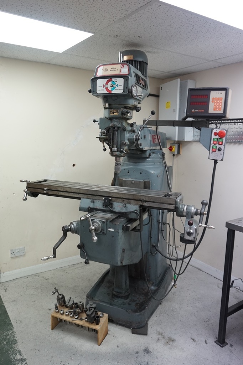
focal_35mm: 27
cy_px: 182
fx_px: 274
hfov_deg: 47.9
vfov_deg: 67.4
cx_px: 122
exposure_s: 1/160
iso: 800
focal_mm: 18
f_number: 4
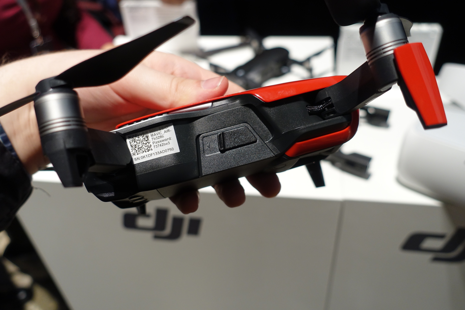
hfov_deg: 60.3
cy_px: 155
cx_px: 232
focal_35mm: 31
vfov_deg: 42.3
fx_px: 400
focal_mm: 11.45
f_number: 2.5
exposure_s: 1/60
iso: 400
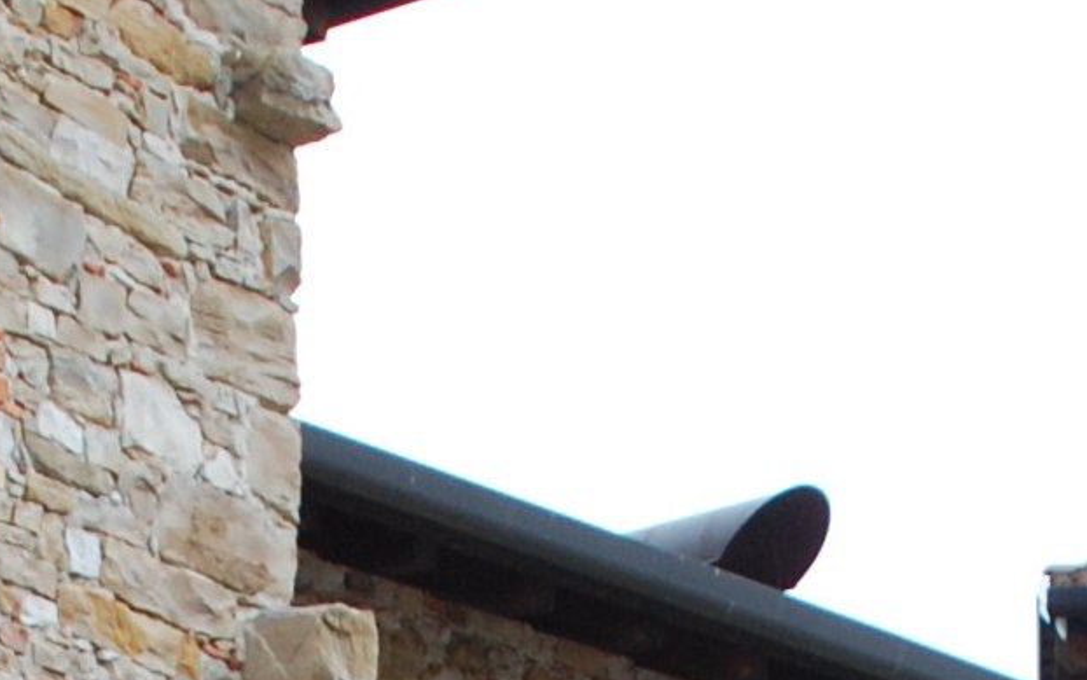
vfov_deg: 8.0
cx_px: 794
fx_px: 4622
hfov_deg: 13.4
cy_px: 1385
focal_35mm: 156
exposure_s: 1/80
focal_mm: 20
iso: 200
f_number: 4.5
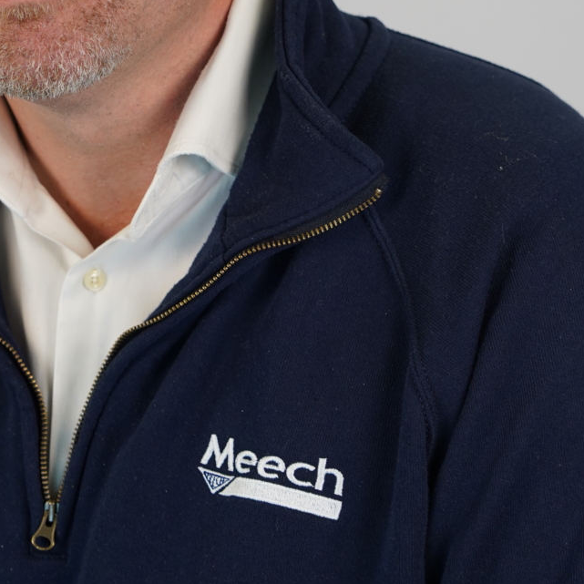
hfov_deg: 10.0
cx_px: 129
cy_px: -10
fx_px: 3340
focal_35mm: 175
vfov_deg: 9.9
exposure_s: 1/160
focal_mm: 86
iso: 1000
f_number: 5.6
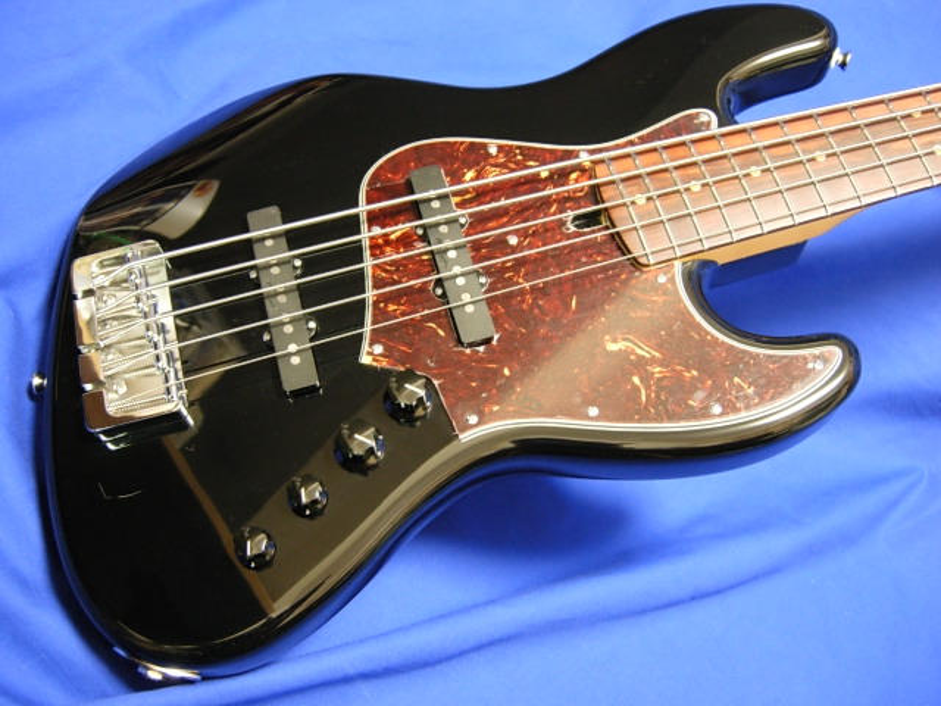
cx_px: 470
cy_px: 353
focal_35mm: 36
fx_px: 979
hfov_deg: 51.4
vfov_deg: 39.7
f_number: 2.7
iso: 200
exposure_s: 1/3.6
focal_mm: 7.5
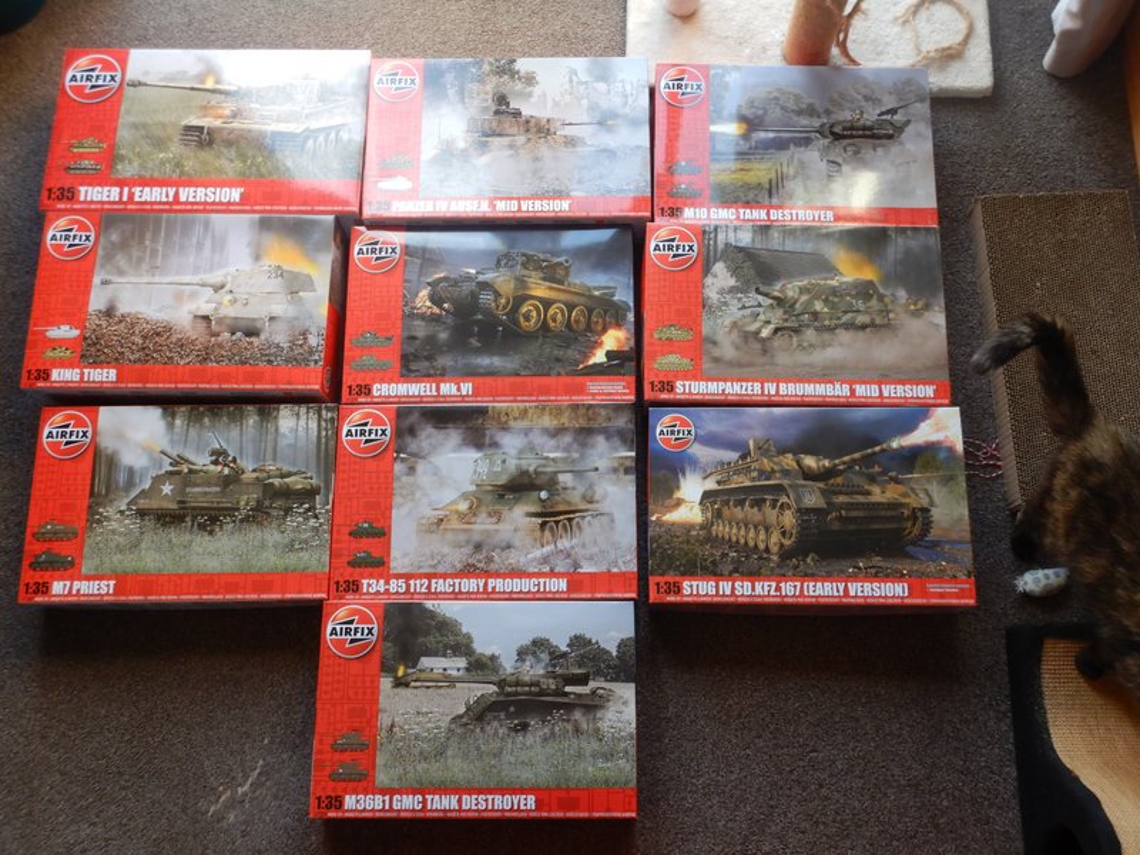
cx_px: 570
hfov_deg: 58.4
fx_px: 1021
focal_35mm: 31
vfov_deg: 45.4
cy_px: 428
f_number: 4.2
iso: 220
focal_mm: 5.6
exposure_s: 1/30
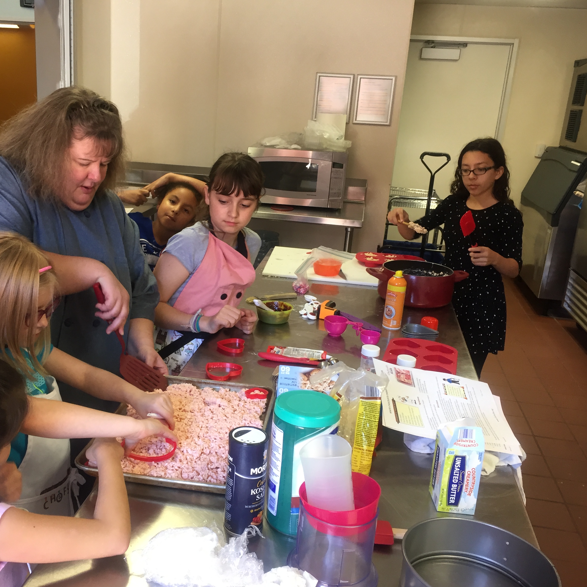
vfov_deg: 47.2
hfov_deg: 46.9
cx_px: 230
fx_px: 671
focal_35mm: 35
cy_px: 299
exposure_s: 1/30
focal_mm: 4.15
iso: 64
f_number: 2.2
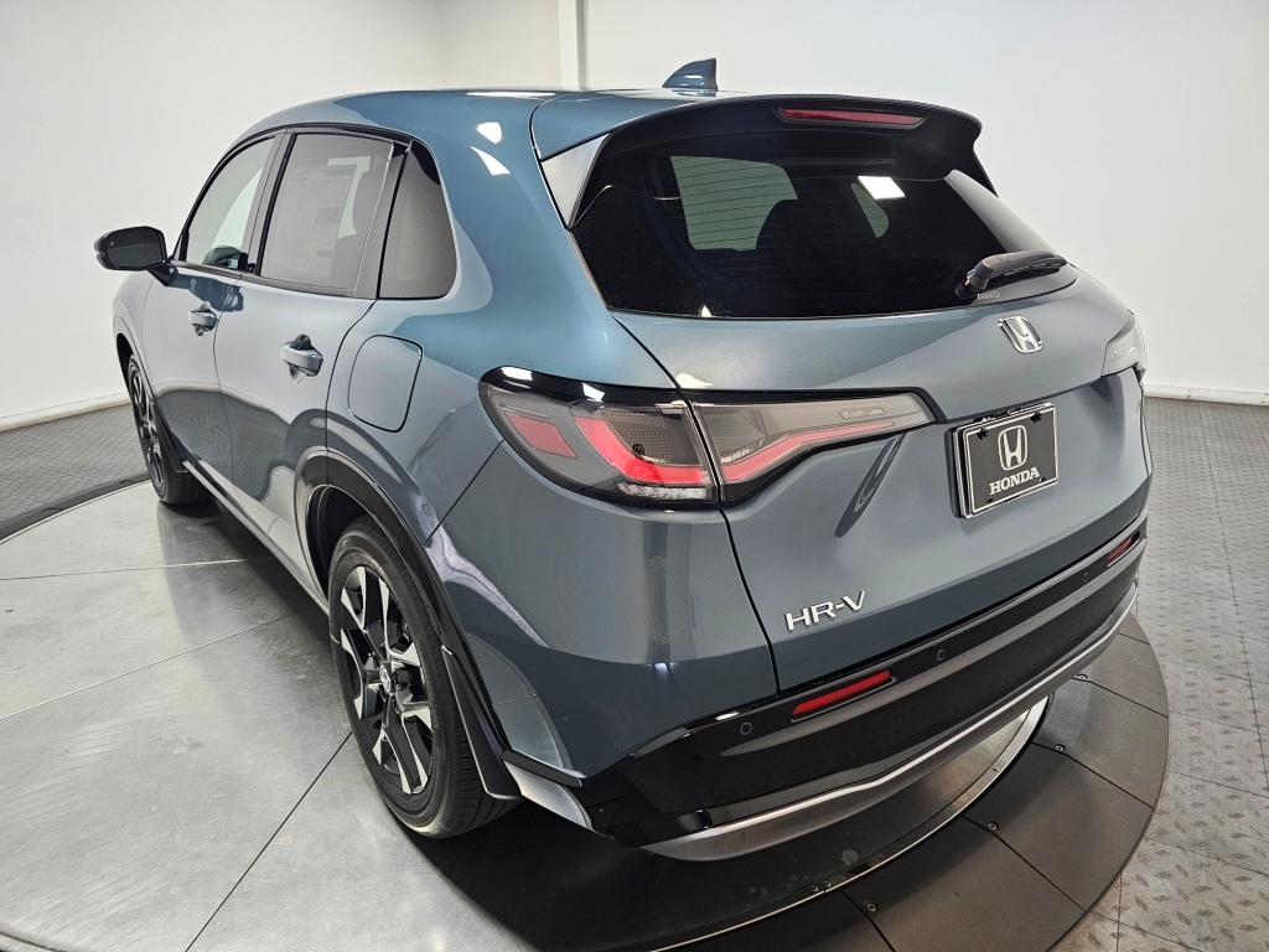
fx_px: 843
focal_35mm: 23
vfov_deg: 58.9
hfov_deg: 73.9
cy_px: 476
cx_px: 634
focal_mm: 6.3
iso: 640
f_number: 1.7
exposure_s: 1/60
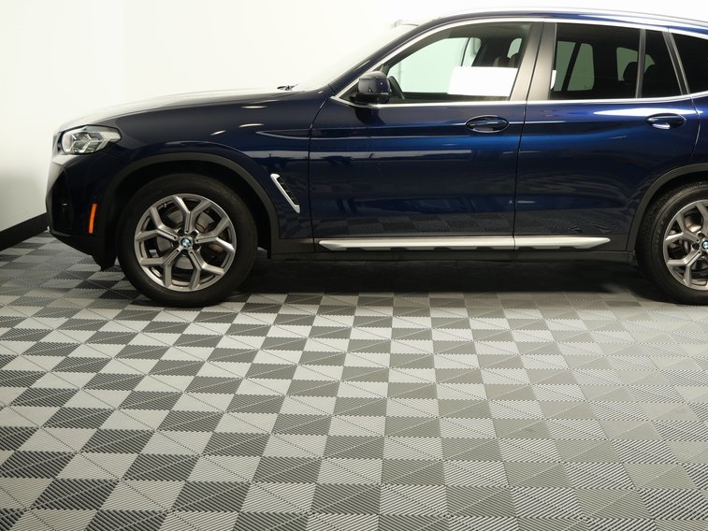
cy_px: 175
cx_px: 441
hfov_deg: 40.9
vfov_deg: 31.3
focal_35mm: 46
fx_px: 941
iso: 200
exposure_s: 1/200
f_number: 3.8
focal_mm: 17
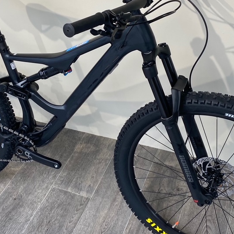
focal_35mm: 55
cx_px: 103
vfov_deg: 30.8
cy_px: 76
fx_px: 421
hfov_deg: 31.1
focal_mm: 4.25
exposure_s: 1/100
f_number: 1.8
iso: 80
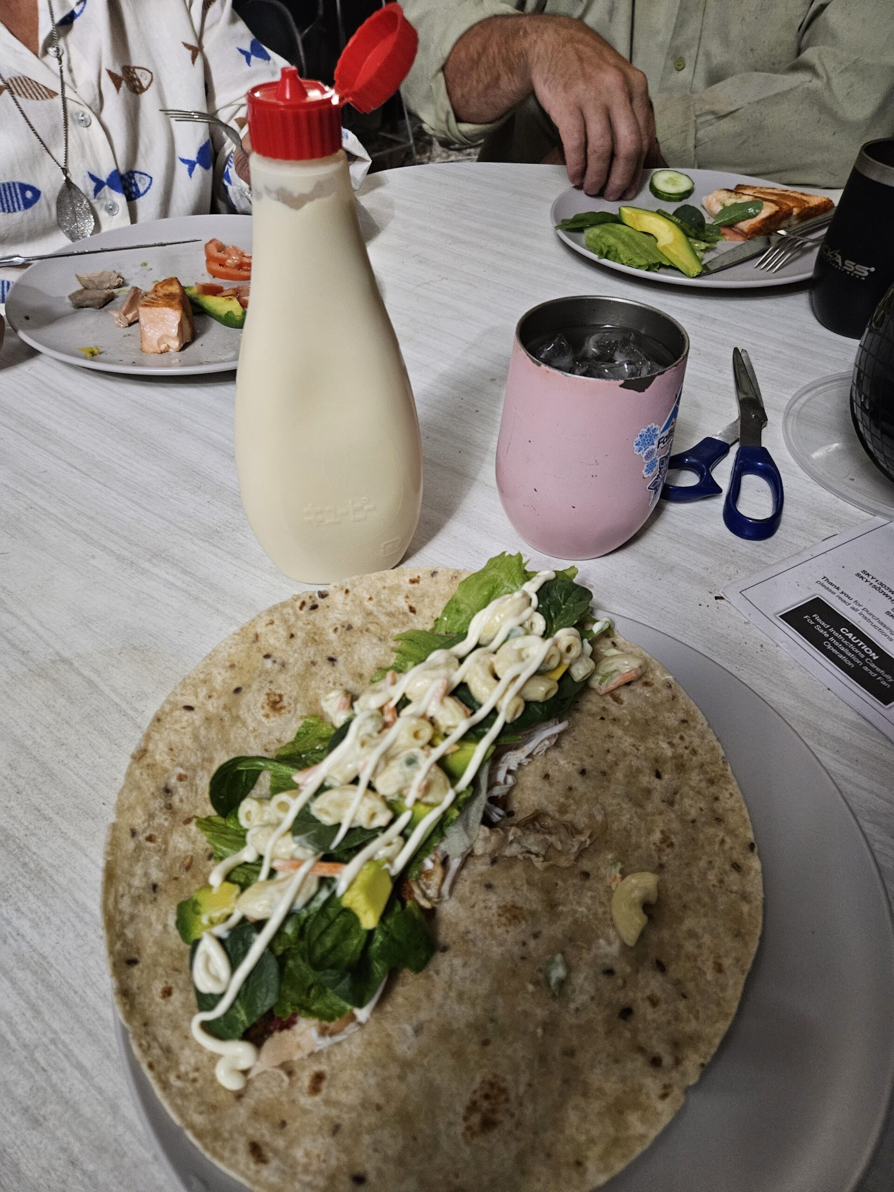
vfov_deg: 73.9
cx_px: 447
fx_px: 792
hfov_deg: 58.9
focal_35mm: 23
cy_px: 596
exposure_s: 1/30
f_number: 1.8
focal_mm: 5.4
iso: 640
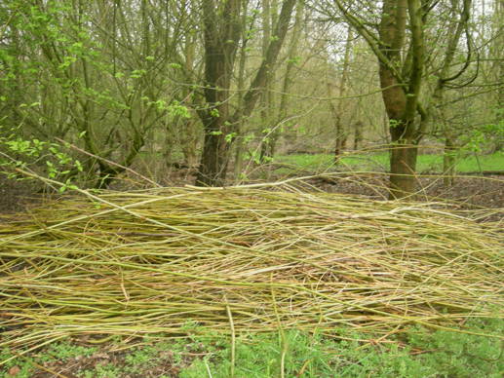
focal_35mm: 36
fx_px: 524
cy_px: 189
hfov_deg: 51.3
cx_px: 252
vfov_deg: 39.7
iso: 64
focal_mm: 7.5
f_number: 3.8
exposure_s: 1/65.4
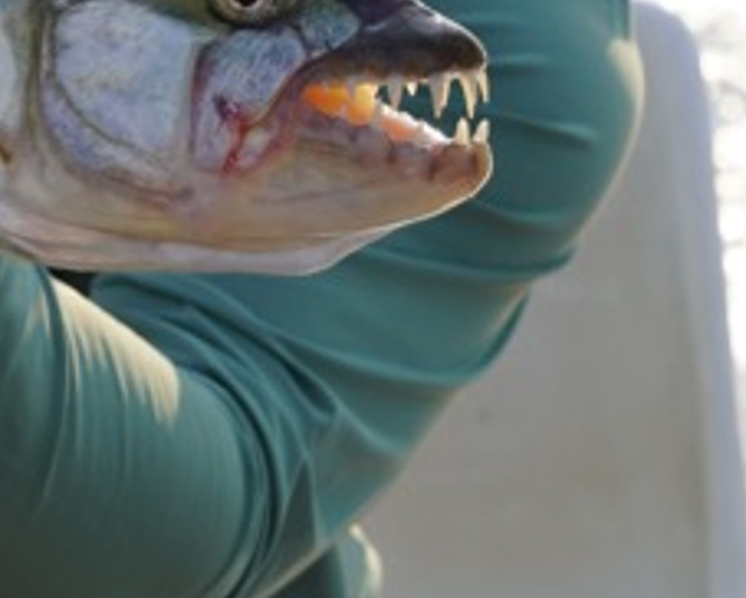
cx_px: -642
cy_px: 76
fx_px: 6199
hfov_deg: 6.7
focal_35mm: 281
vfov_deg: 5.5
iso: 100
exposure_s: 1/100
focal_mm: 53.1
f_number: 7.1
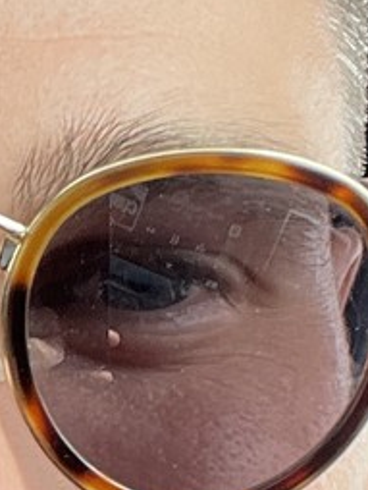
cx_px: -189
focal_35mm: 161
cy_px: 557
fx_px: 2278
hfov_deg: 9.0
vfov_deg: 12.0
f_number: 2.2
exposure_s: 1/121
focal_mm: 2.71
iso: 40
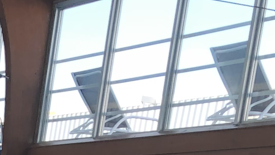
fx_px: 1262
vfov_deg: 6.3
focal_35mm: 173
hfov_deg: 11.1
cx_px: -302
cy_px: 496
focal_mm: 3.99
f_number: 1.8
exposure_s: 1/120
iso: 32
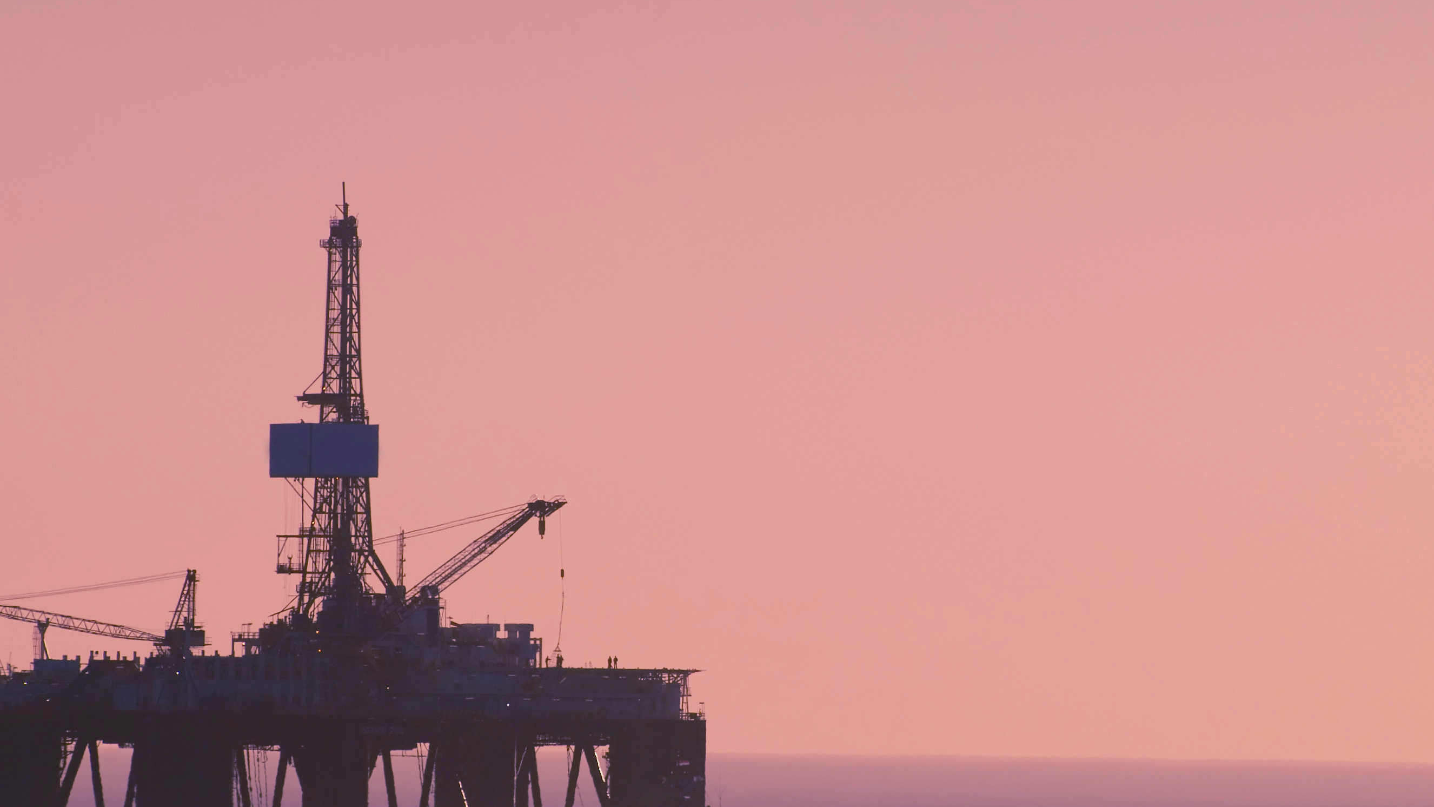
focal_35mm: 689
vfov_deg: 1.8
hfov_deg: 3.1
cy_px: 464
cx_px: 696
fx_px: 26200
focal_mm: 300
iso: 200
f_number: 8
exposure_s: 1/400
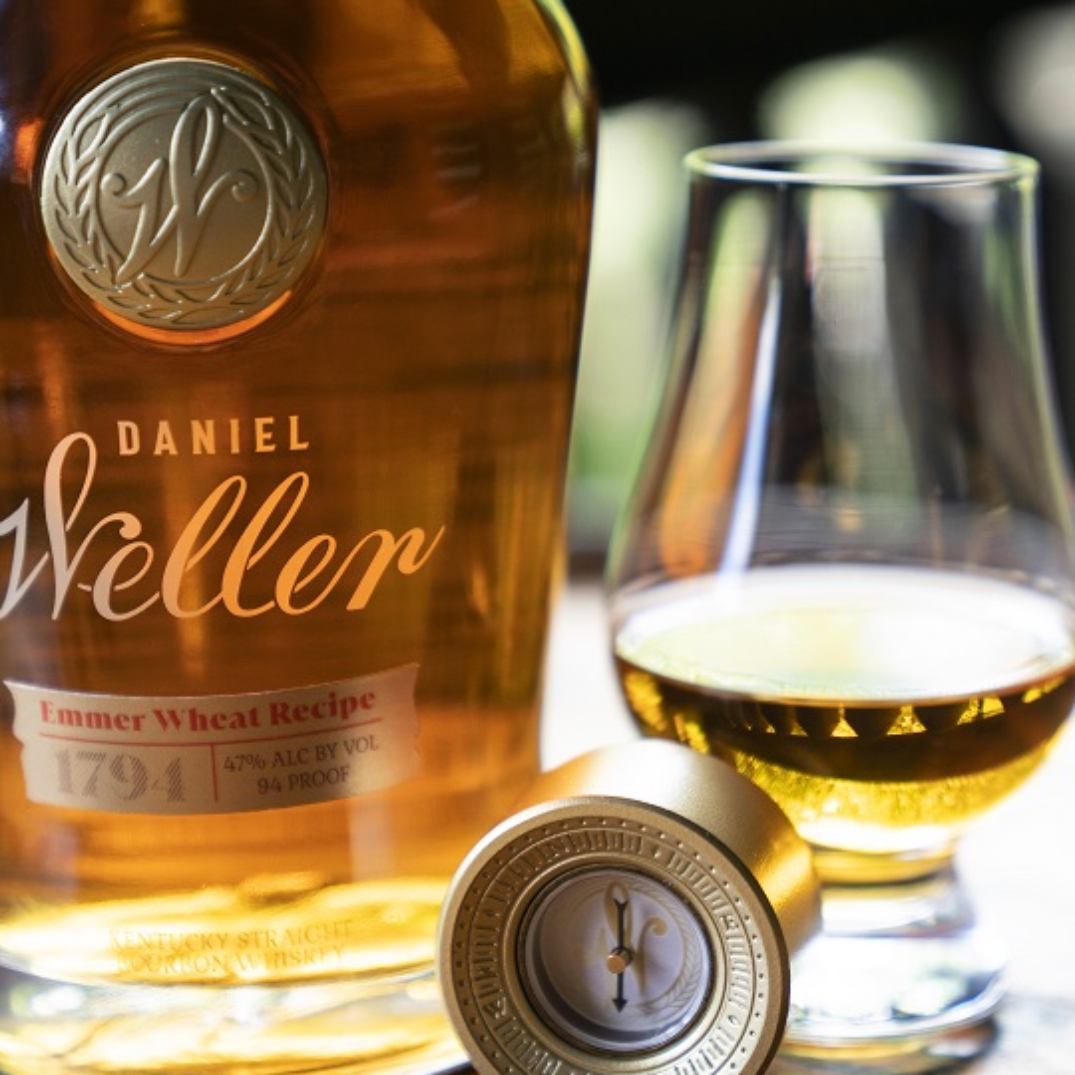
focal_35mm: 107
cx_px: 488
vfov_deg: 16.3
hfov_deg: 16.3
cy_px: 567
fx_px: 3759
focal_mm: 70
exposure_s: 1/400
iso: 500
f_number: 2.8
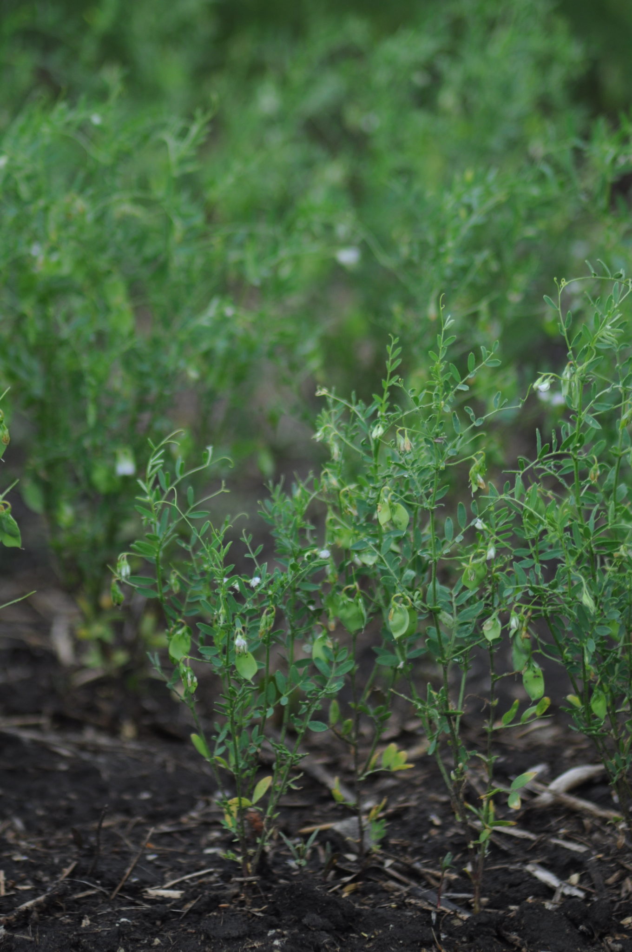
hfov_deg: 5.1
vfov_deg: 7.6
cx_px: 316
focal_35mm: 270
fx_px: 7129
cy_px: 476
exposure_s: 1/500
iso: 250
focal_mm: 180
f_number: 4.5
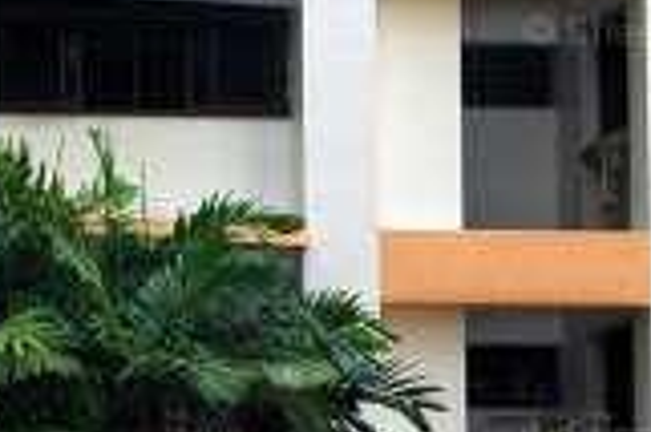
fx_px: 4263
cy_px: 345
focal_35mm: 236
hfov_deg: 8.7
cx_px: 16
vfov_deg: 5.8
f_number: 7.1
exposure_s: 1/400
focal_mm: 46
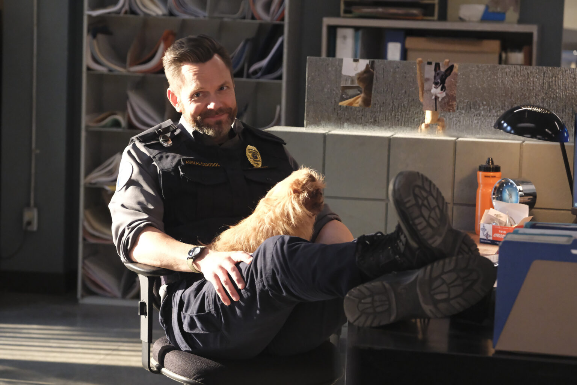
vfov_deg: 11.8
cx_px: 288
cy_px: 192
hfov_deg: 17.6
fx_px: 1859
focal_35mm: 116
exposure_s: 1/250
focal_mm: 77.3
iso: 10000
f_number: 3.6
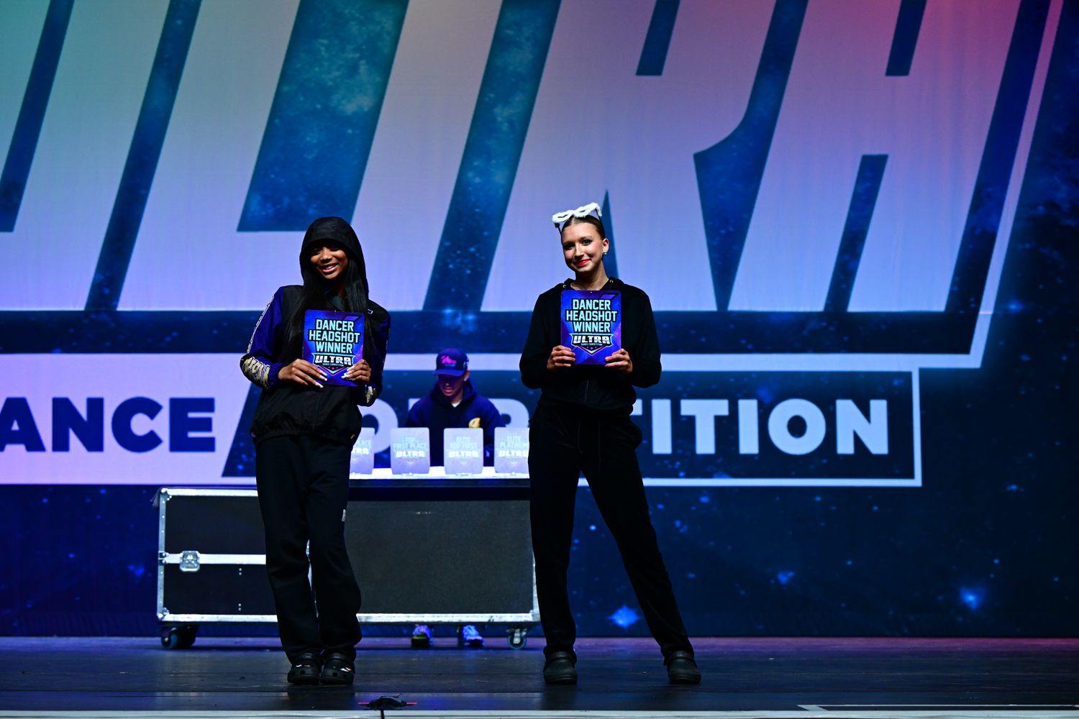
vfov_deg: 17.7
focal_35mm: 77
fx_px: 2308
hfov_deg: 26.3
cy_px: 360
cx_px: 540
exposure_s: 1/250
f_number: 4.5
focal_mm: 77
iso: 3200
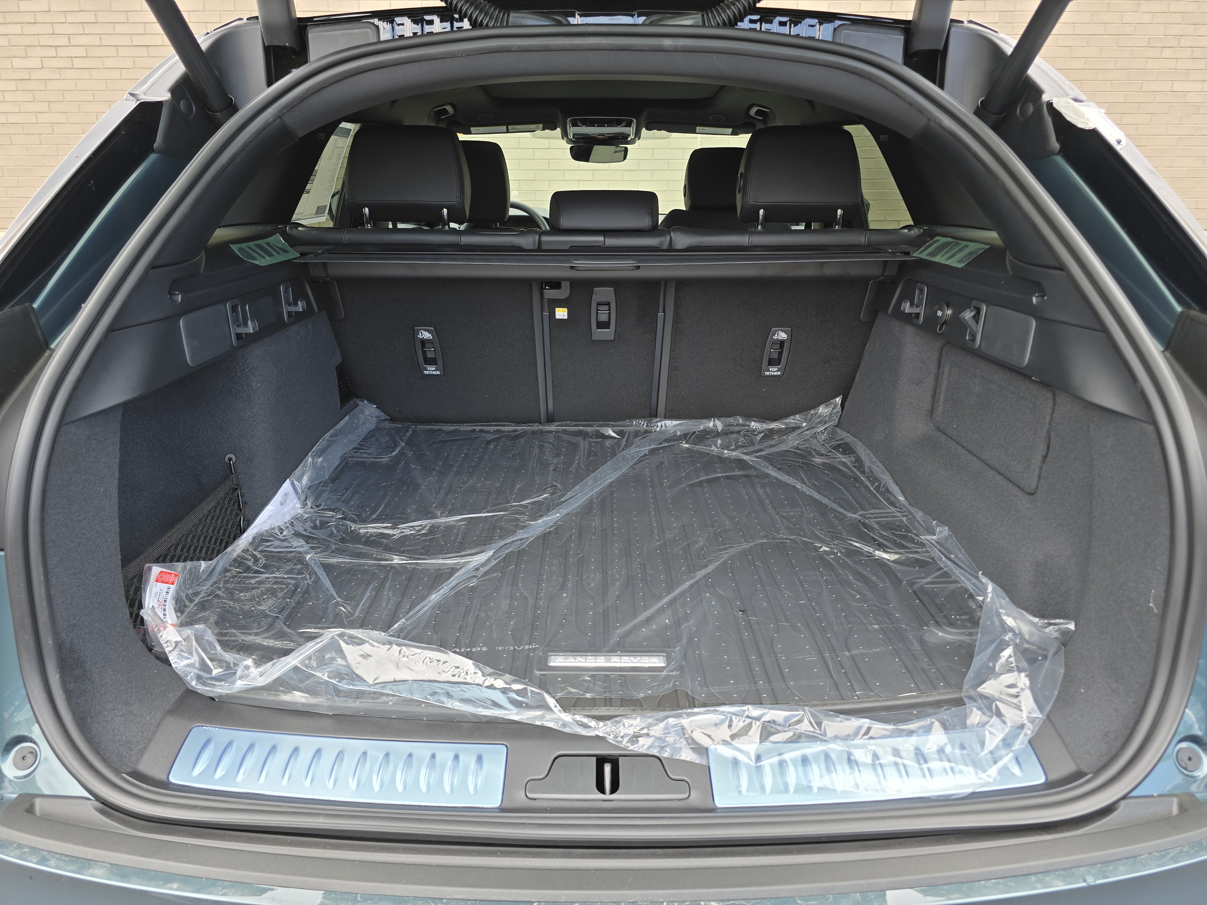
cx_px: 604
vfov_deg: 58.9
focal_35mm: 23
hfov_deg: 73.9
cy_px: 452
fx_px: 802
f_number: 1.7
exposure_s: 1/180
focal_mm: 6.3
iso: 20
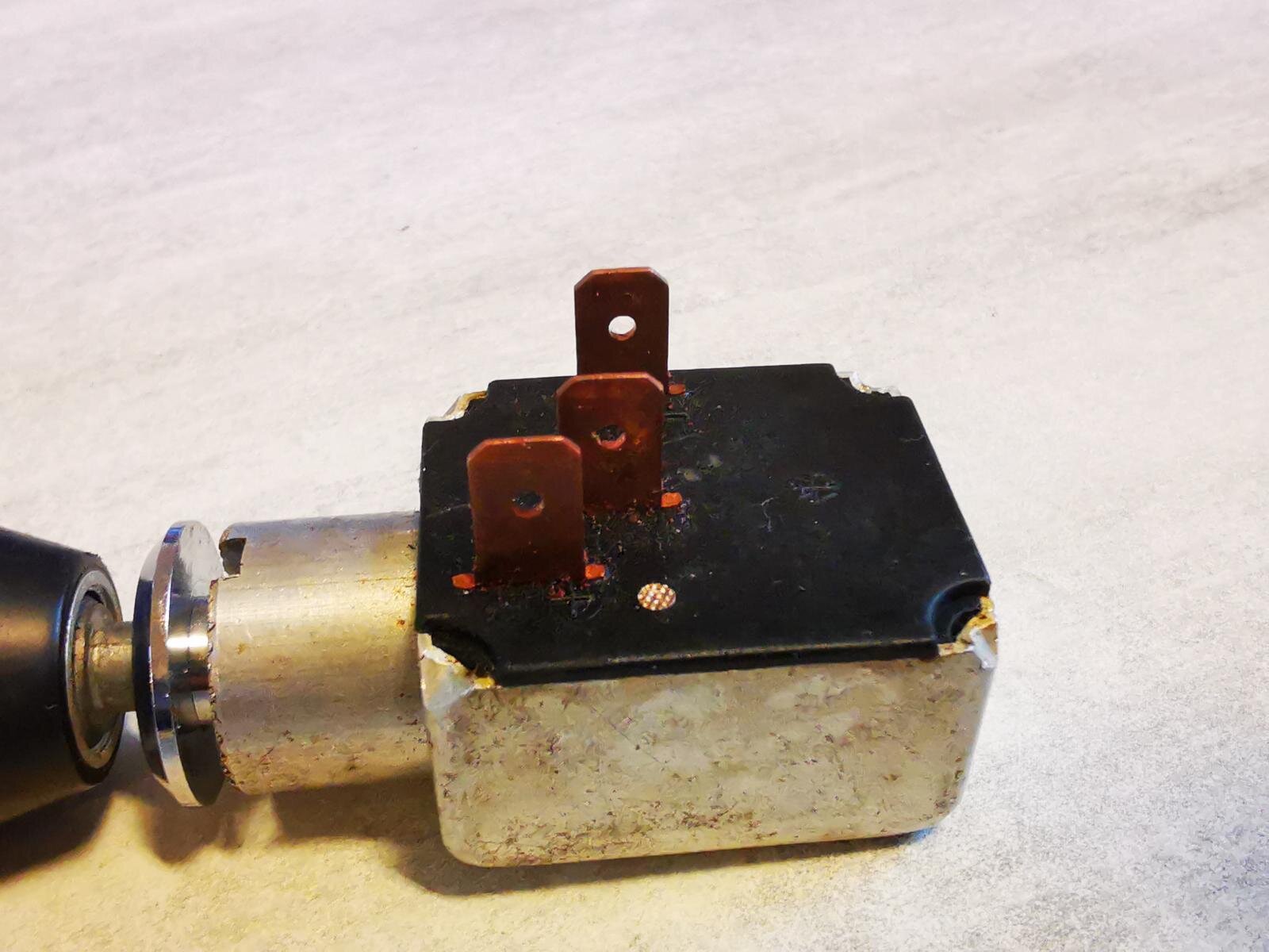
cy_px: 476
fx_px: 1210
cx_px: 634
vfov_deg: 42.9
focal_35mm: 33
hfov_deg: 55.4
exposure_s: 1/33.3
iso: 400
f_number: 2.2
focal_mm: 2.26
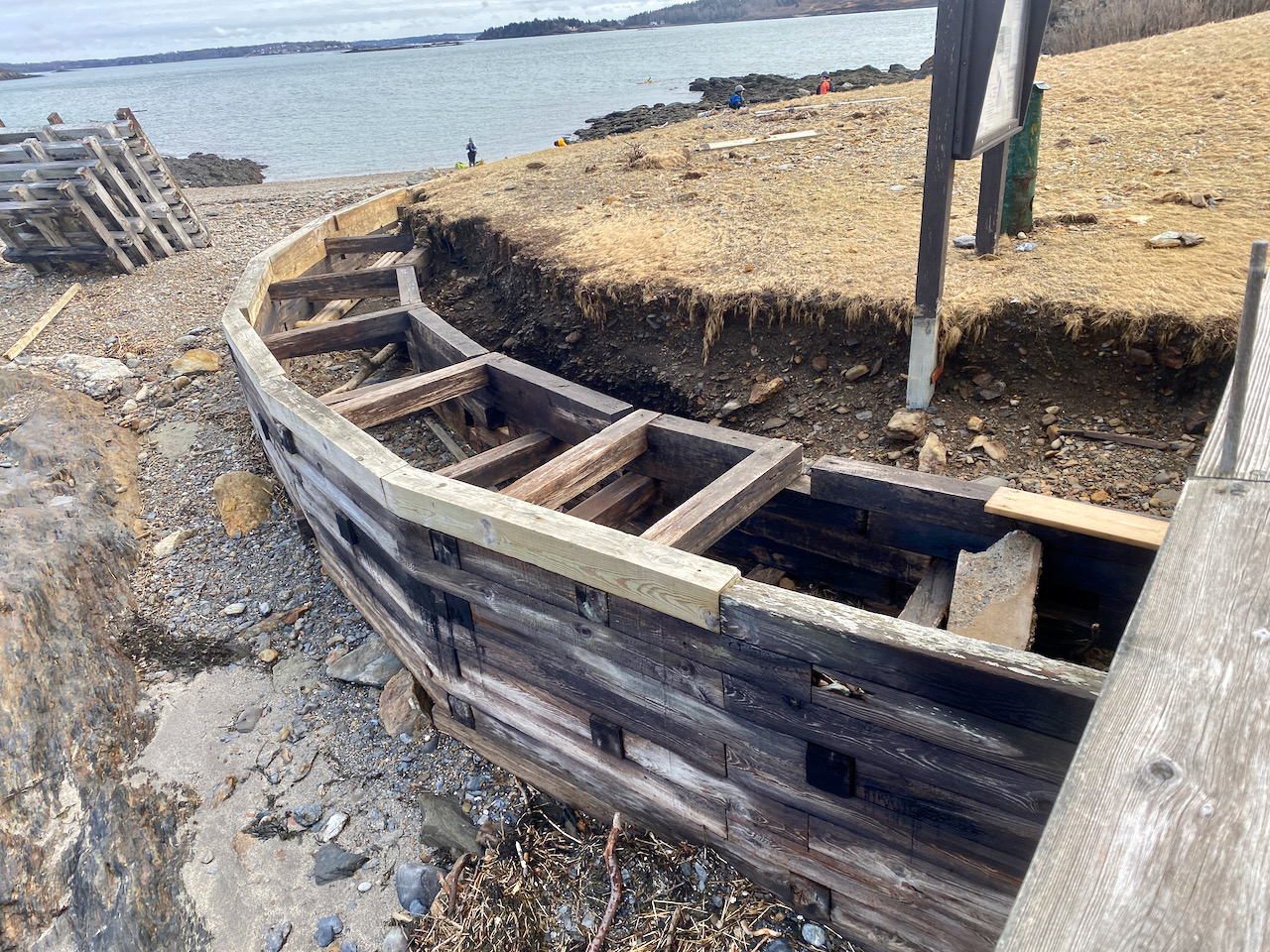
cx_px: 635
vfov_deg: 53.1
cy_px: 476
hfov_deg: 67.3
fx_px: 954
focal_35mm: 26
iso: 32
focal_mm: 4.25
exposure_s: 1/616
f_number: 1.8
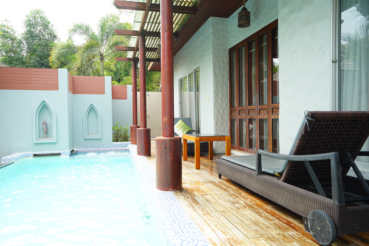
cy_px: 123
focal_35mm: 25
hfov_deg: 71.5
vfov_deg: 51.3
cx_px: 184
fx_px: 256
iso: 125
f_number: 5.6
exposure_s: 1/60
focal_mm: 25
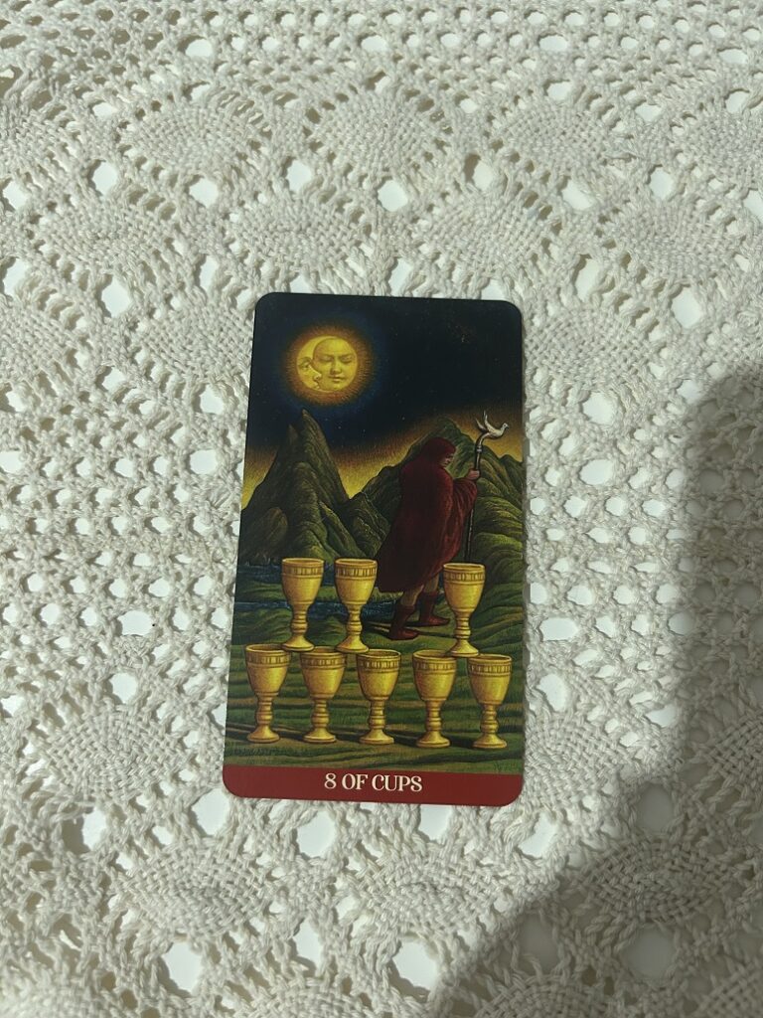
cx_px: 382
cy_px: 509
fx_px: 764
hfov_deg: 53.1
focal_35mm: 26
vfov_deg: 67.3
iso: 320
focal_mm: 5.7
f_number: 1.5
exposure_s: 1/50
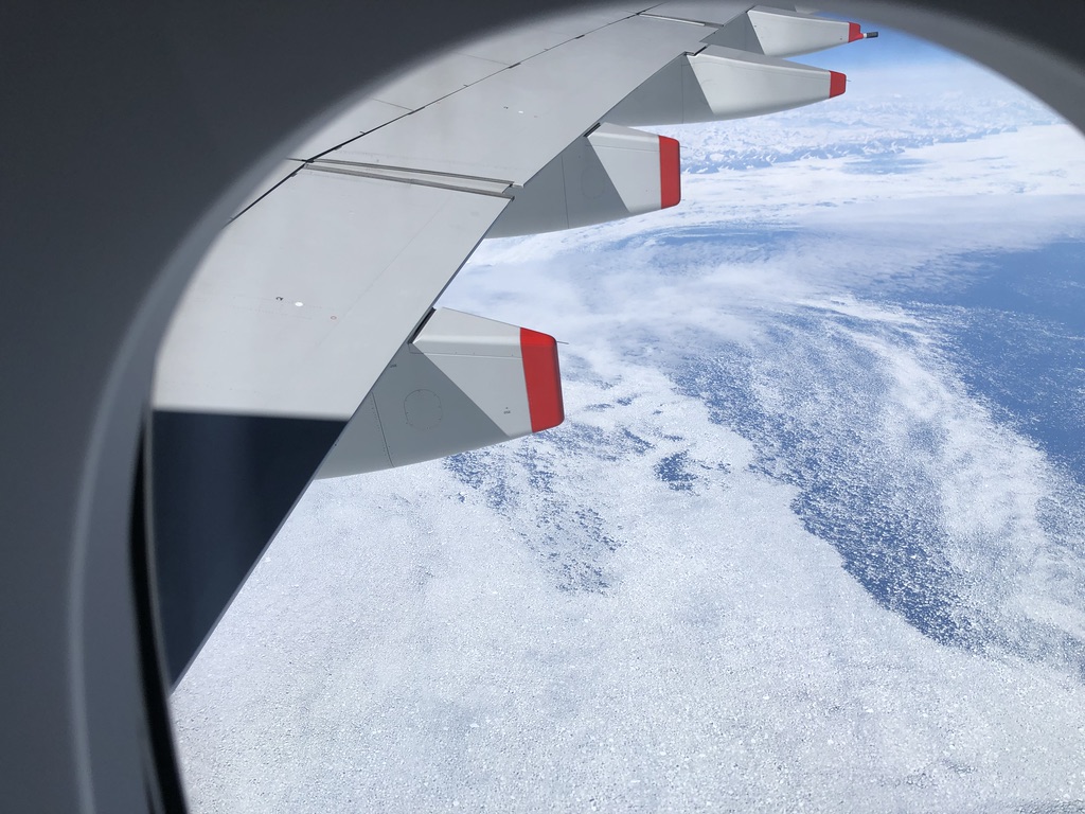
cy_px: 407
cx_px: 542
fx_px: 878
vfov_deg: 49.7
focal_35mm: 28
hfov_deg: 63.4
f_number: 1.8
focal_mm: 4
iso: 25
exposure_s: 1/4808
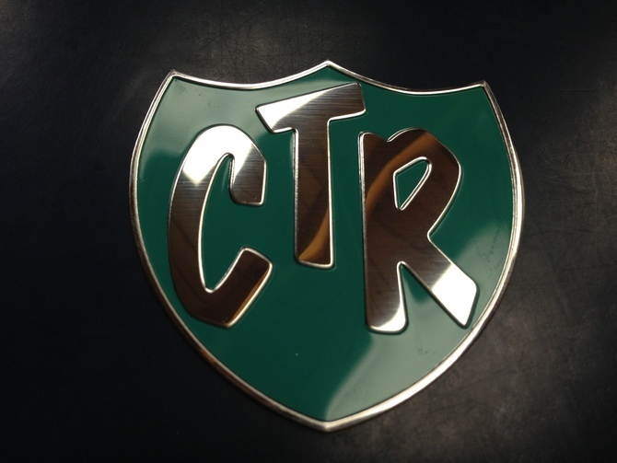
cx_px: 308
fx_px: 588
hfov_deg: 55.3
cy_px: 232
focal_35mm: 33
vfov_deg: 43.0
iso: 50
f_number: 2.4
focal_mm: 4.13
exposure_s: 1/60
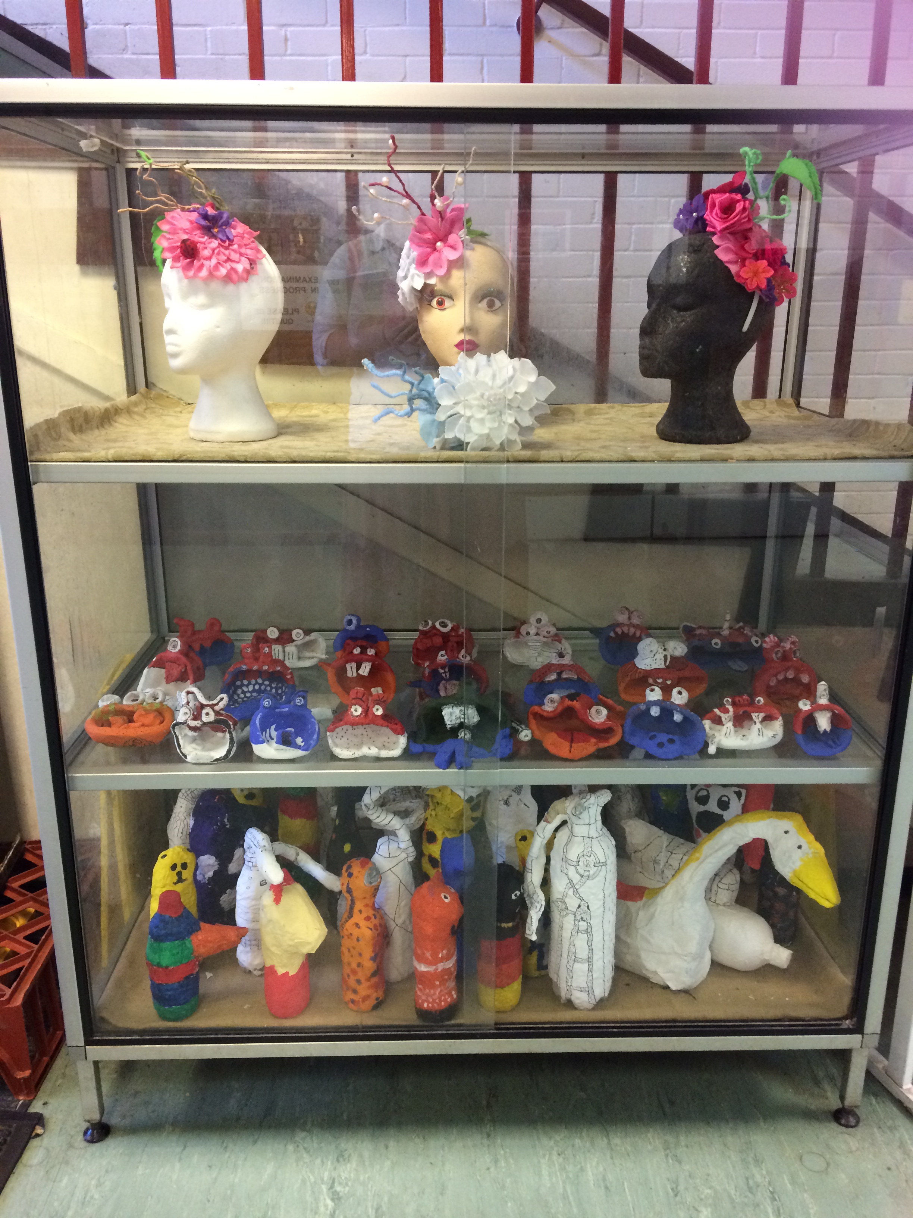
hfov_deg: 48.2
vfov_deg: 61.7
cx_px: 456
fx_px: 1020
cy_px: 609
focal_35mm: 29
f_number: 2.2
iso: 250
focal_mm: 4.15
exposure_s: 1/33
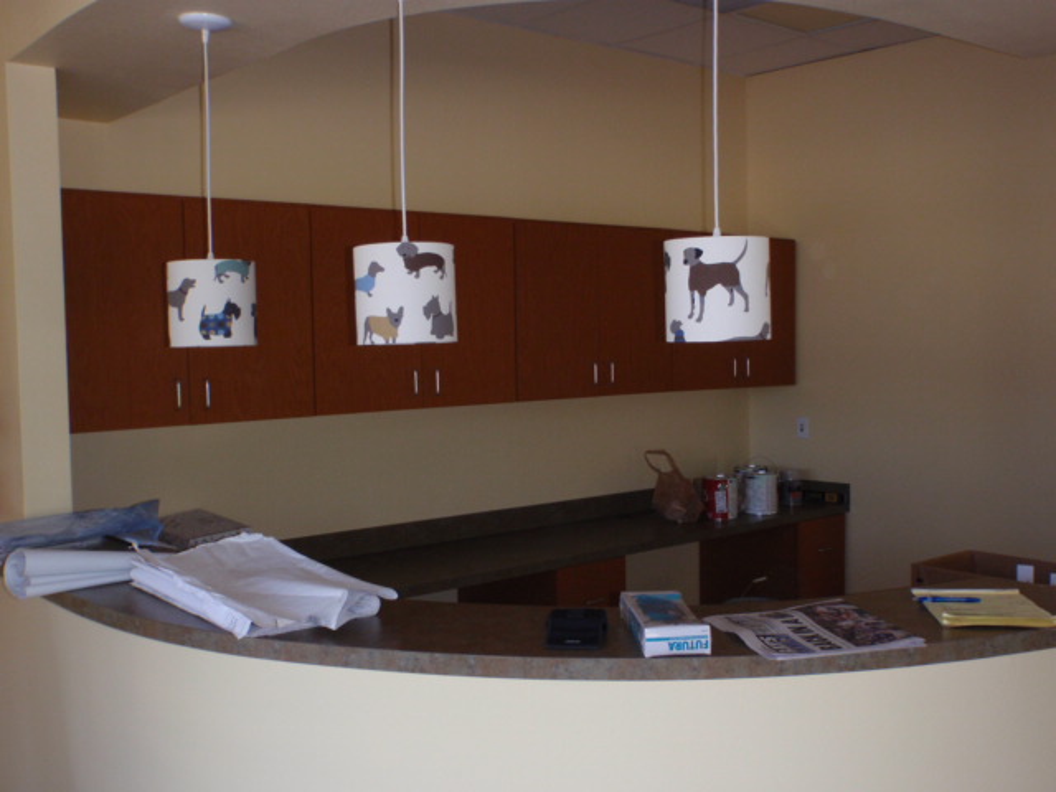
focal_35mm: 36
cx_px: 528
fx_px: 1098
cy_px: 396
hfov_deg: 51.4
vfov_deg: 39.7
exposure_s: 1/40
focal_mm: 6.53
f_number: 4.1
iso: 160
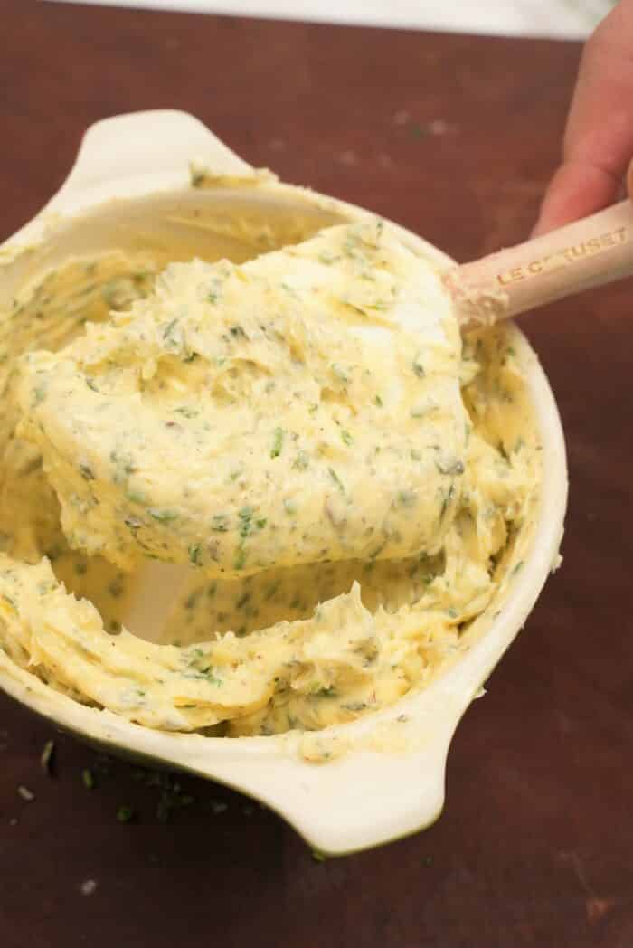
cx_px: 316
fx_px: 1243
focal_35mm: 47
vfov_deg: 41.7
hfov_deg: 28.6
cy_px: 474
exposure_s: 1/200
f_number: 9
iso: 3200
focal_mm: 47.2
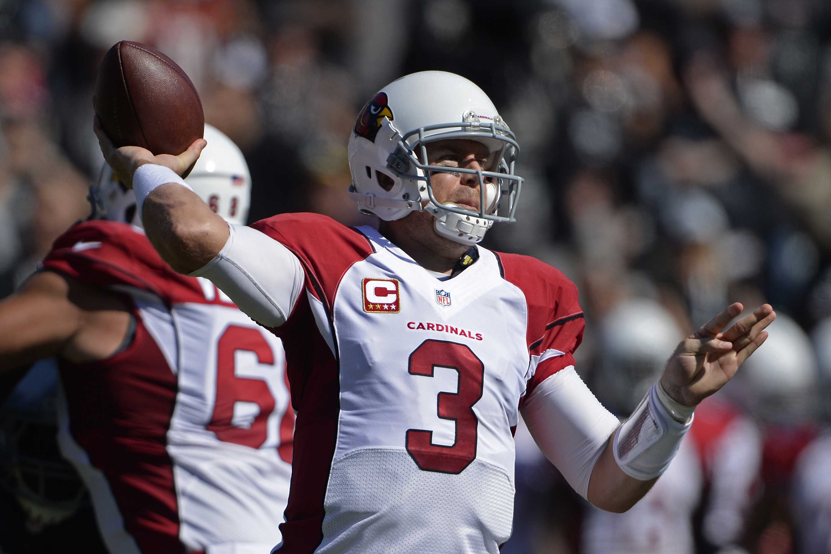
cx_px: 416
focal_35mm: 600
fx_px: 13849
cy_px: 277
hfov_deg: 3.4
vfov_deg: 2.3
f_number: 4.5
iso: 400
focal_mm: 600
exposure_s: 1/6400
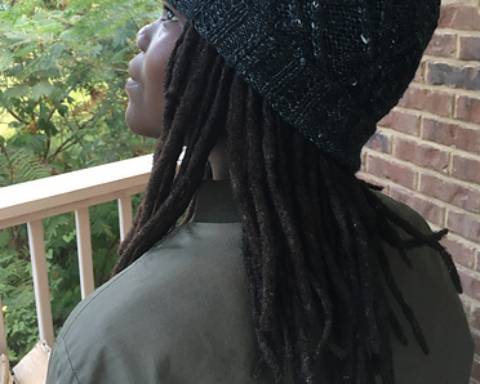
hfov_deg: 47.9
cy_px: 97
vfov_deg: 38.2
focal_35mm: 38
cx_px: 239
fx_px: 540
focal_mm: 4.15
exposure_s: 1/30
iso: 32
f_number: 2.2
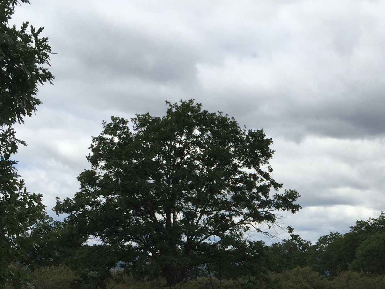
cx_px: 319
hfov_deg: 26.4
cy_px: 296
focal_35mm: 72
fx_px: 801
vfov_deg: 19.8
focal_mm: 4.15
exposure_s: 1/3049
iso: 32
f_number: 2.2
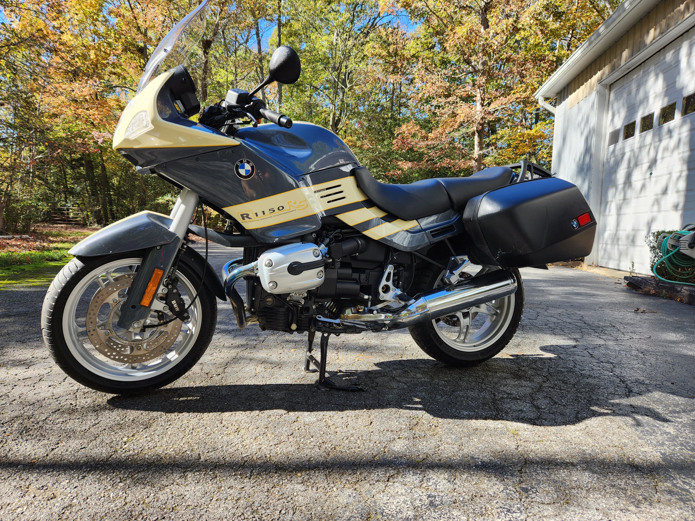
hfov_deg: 73.9
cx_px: 348
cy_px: 260
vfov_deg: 58.9
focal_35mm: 23
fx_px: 462
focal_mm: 5.4
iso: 20
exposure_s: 1/273
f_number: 1.8
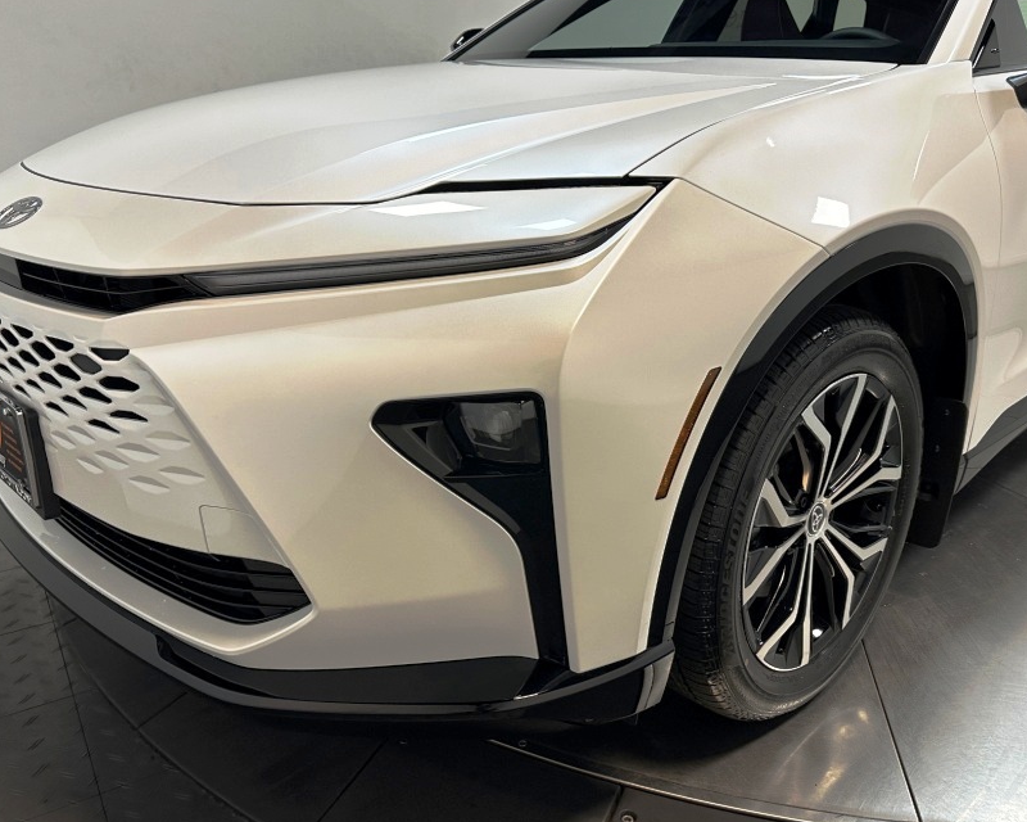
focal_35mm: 30
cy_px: 376
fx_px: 912
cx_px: 540
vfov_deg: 48.5
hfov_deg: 58.7
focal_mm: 6.86
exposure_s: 1/60
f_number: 1.78
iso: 125
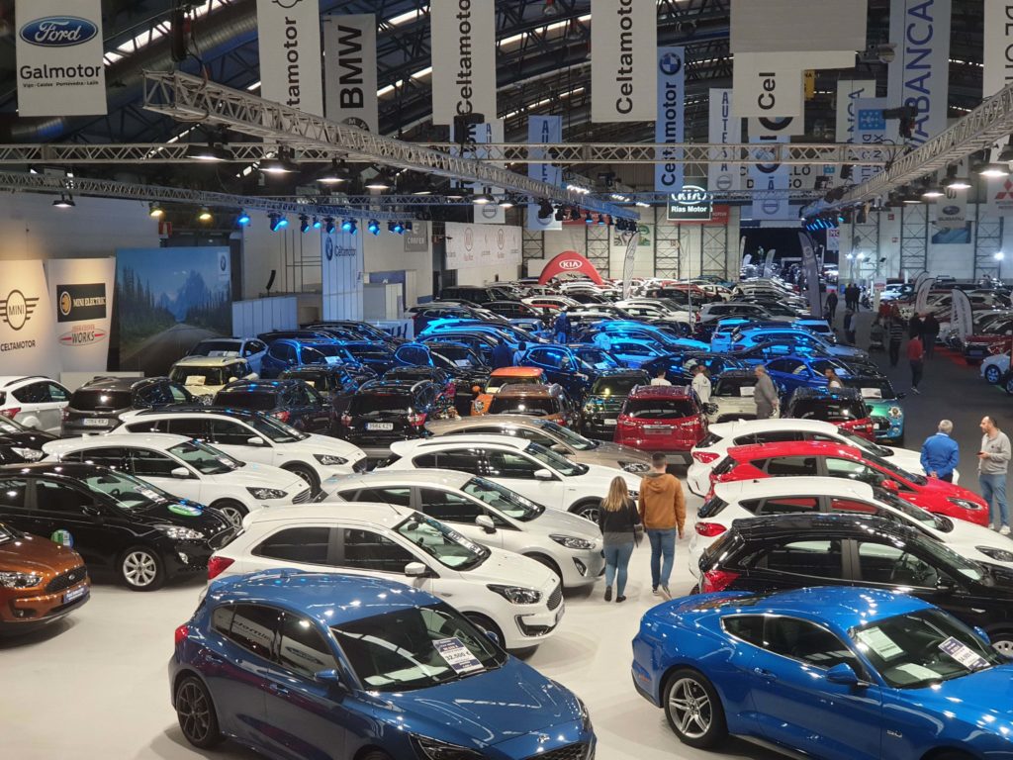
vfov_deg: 28.0
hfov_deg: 36.8
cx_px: 506
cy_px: 380
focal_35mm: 52
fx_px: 1522
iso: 125
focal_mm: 6
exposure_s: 1/33
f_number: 2.4
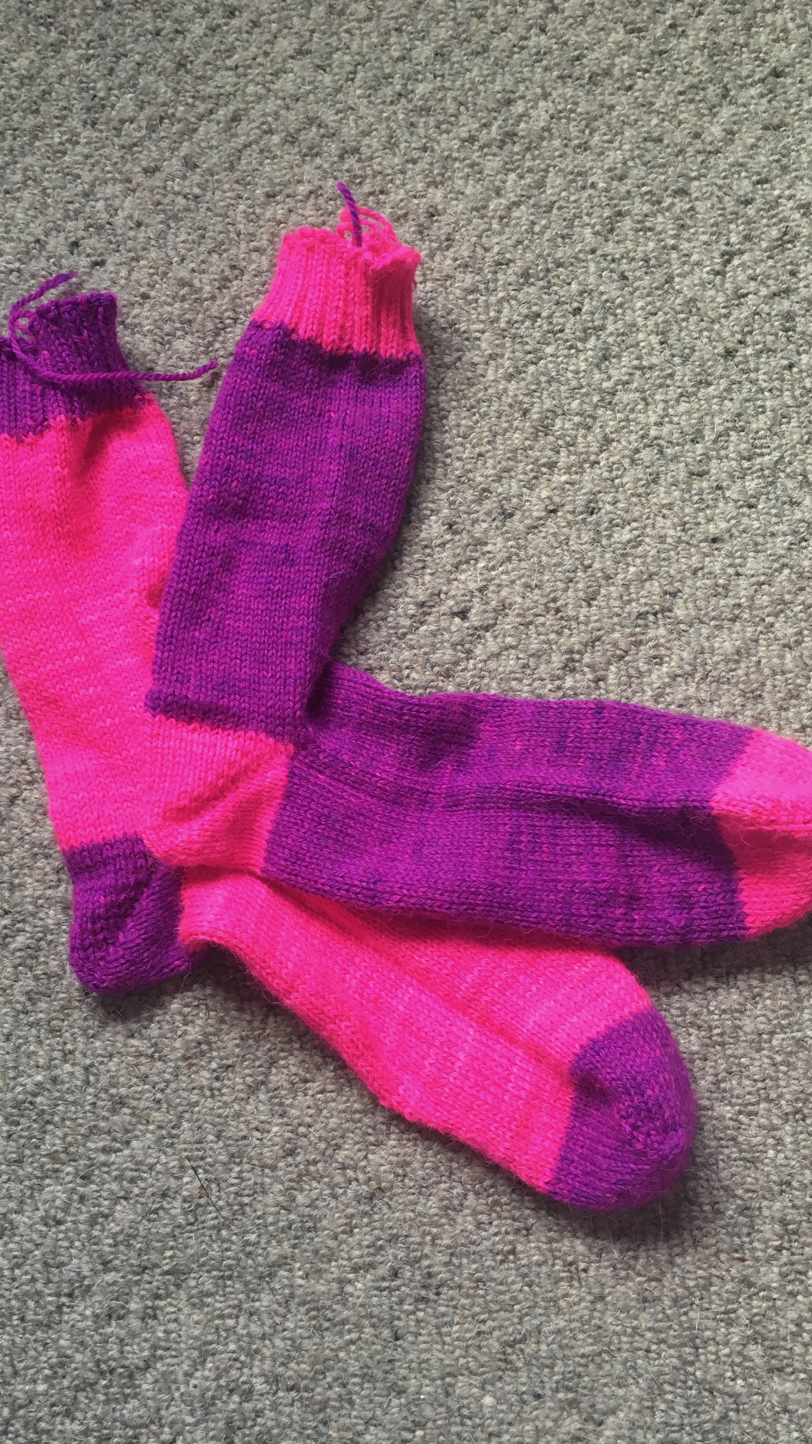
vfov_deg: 61.0
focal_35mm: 32
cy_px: 717
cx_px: 377
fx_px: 1225
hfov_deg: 36.7
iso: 80
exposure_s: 1/33
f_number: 2.2
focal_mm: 4.15
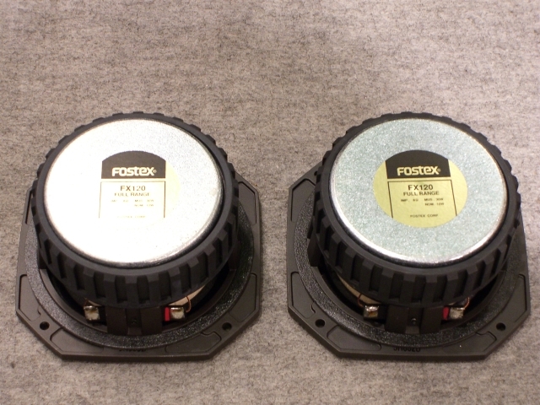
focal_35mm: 95
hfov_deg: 20.7
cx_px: 270
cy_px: 202
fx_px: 1482
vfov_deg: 15.6
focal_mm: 19.7
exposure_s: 1/6
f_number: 4.8
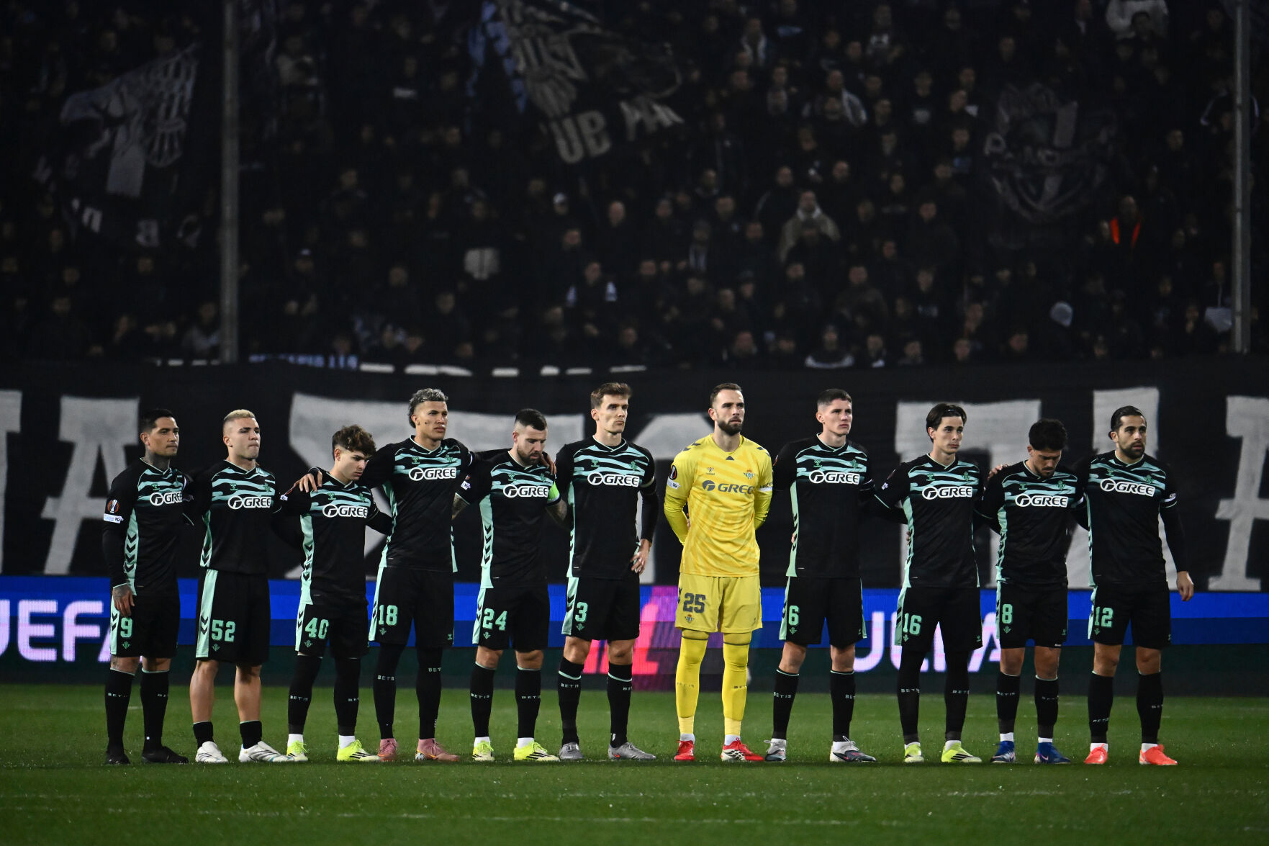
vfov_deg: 3.5
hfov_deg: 5.2
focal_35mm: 393
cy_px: 423
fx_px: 13851
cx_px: 634
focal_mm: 393
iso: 12800
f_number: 6
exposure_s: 1/1600
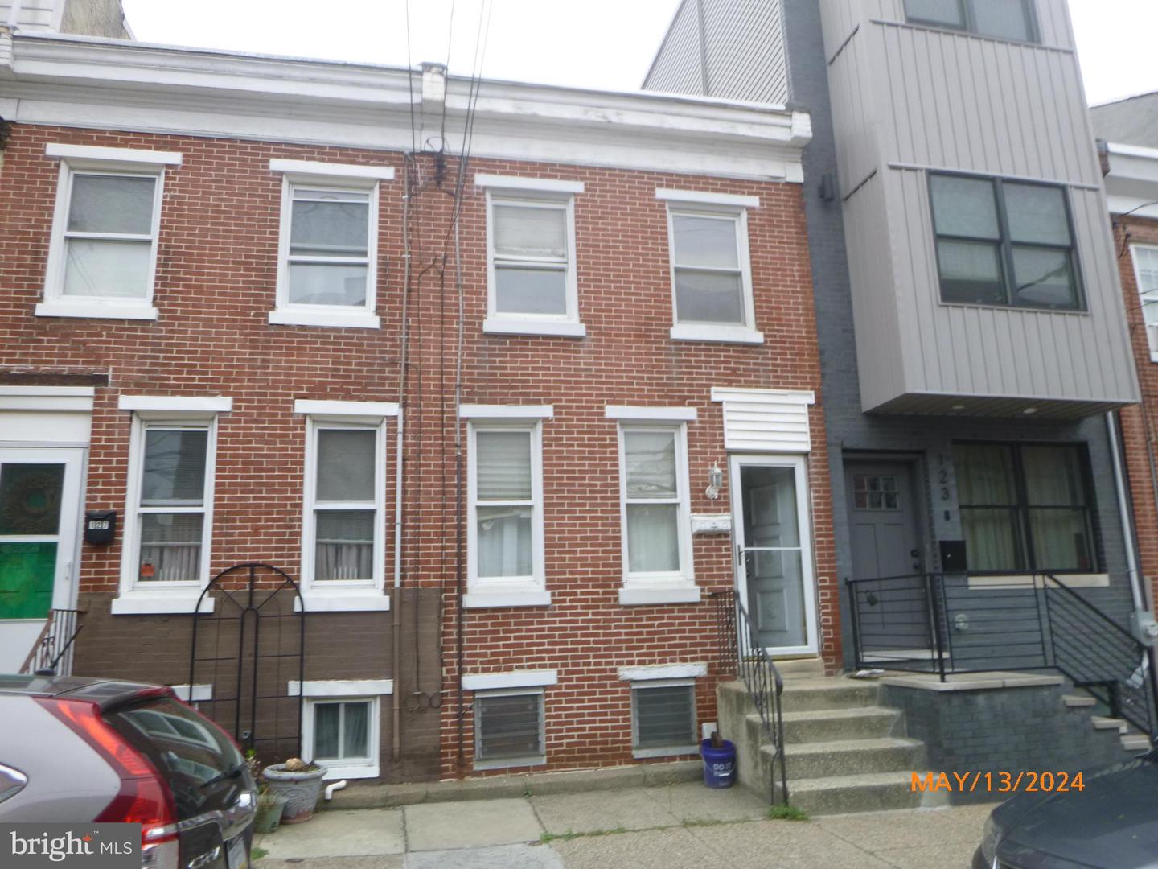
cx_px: 579
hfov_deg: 69.4
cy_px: 434
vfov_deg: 54.9
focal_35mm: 25
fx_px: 836
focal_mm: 4.5
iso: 100
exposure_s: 1/160
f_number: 3.9
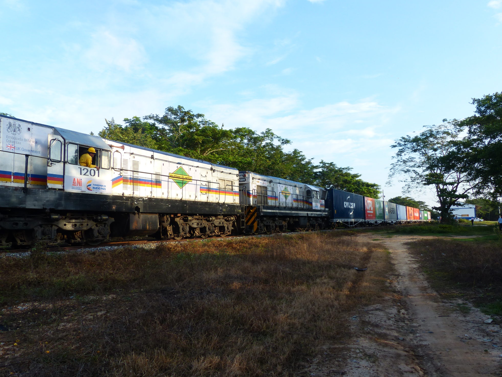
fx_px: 377
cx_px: 258
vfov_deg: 53.1
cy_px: 191
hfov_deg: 67.3
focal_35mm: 26
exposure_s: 1/200
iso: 100
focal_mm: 4.5
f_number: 4
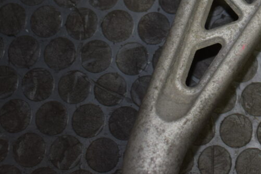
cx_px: 300
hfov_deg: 14.5
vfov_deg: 9.7
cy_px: -71
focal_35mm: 138
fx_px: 1000
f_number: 4.2
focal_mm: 30
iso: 640
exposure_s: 1/60
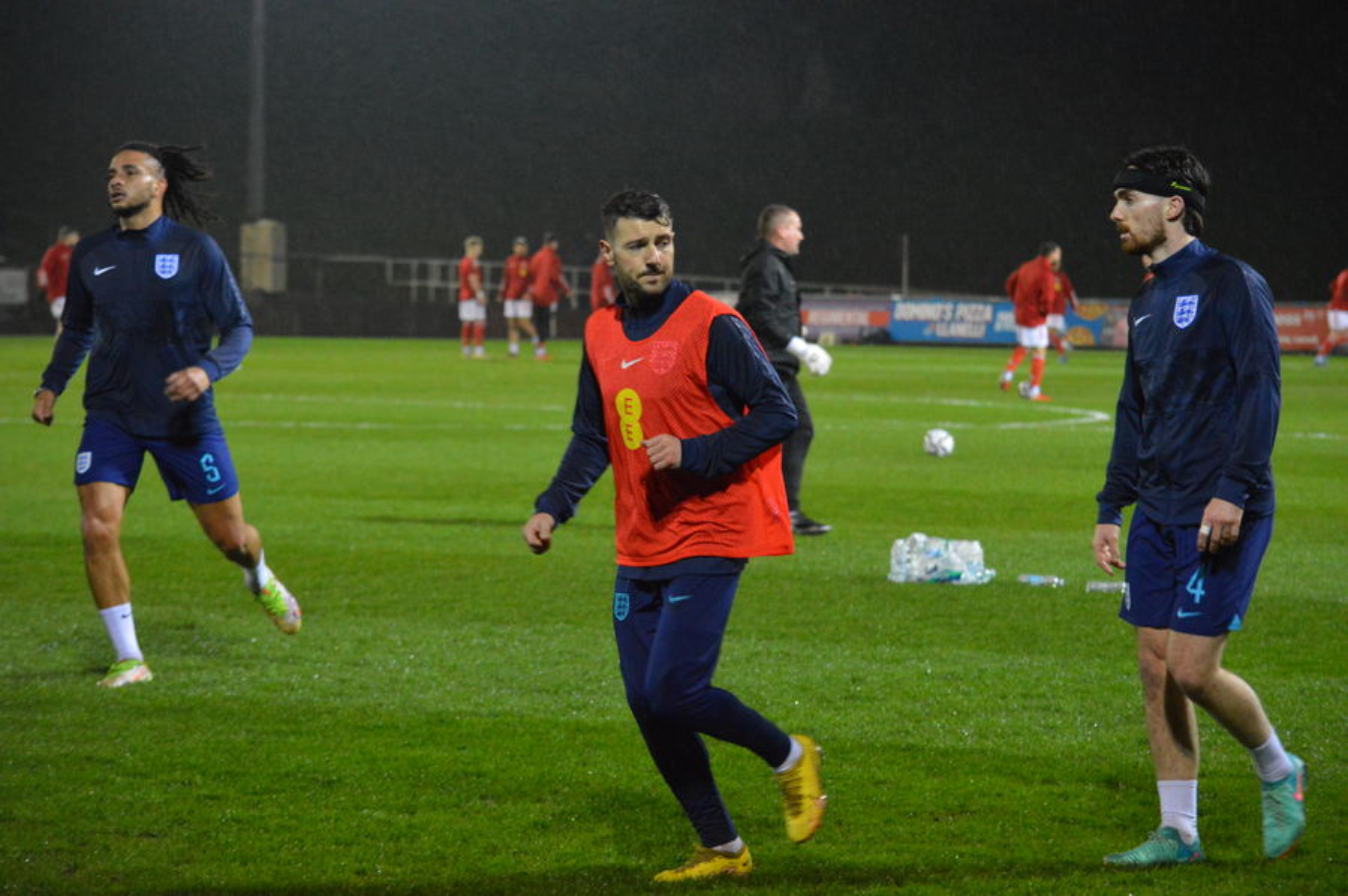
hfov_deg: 13.4
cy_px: 448
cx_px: 674
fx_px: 5723
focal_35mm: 153
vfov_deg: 8.9
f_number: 4.8
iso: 3200
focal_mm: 102
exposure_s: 1/200
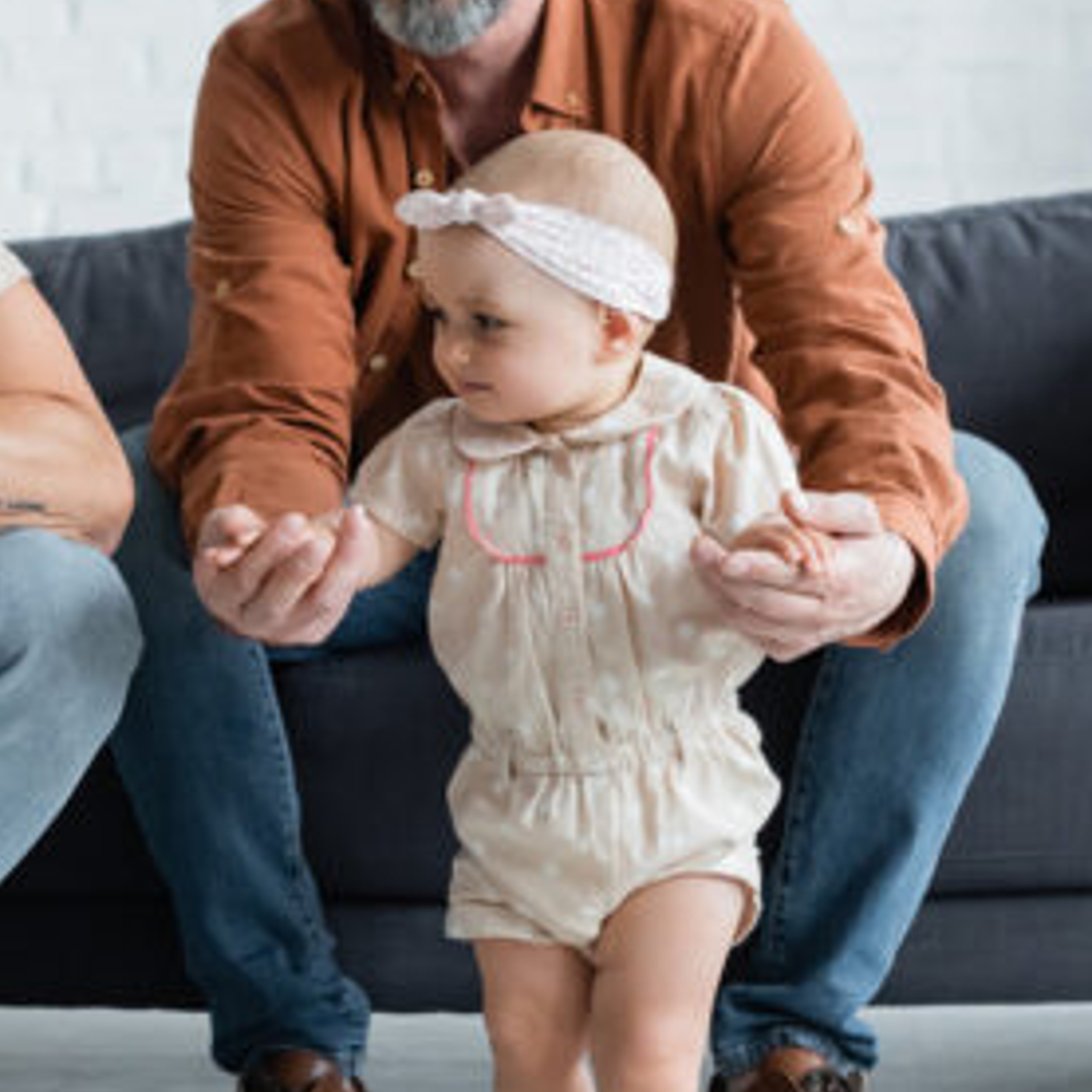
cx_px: 201
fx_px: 3819
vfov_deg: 16.3
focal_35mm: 107
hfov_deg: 16.1
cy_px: 511
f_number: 3.5
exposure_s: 1/200
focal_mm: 50
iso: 400
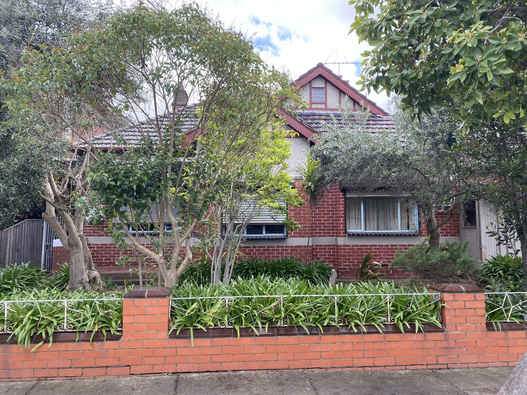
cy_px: 198
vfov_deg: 53.1
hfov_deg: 67.3
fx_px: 396
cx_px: 264
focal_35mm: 26
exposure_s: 1/420
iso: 32
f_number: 1.8
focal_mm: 4.25
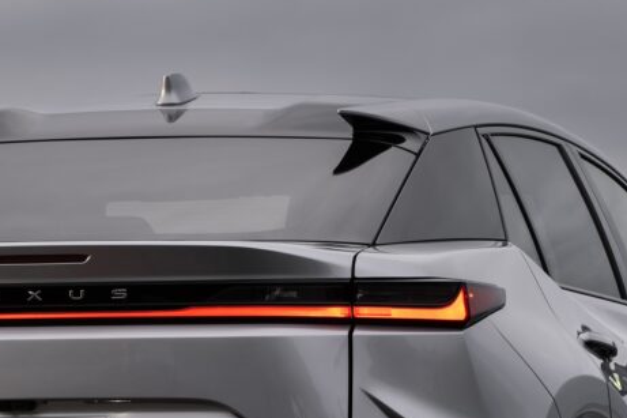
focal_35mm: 488
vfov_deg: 2.8
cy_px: 400
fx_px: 8496
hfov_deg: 4.2
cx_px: 258
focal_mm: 150
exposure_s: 1/2
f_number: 8
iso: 40
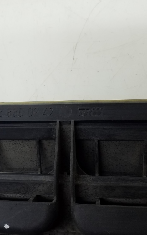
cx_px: 43
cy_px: 118
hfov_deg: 32.4
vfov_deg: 50.4
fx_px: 250
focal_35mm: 39
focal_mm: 3.6
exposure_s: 1/50
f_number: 1.9
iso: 160
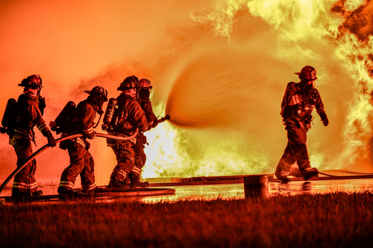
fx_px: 1917
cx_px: 186
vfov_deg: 7.4
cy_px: 124
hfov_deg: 11.1
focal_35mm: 185
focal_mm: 185
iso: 64
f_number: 2.8
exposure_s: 1/60
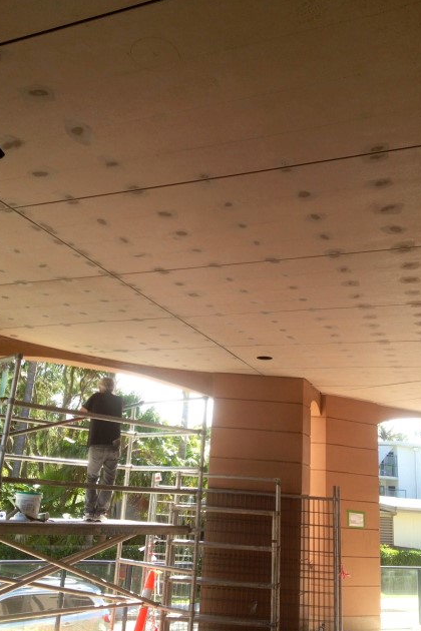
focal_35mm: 37
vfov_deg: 51.9
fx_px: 649
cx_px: 209
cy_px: 318
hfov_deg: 35.9
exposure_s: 1/196
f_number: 2.4
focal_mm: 4.28
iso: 50
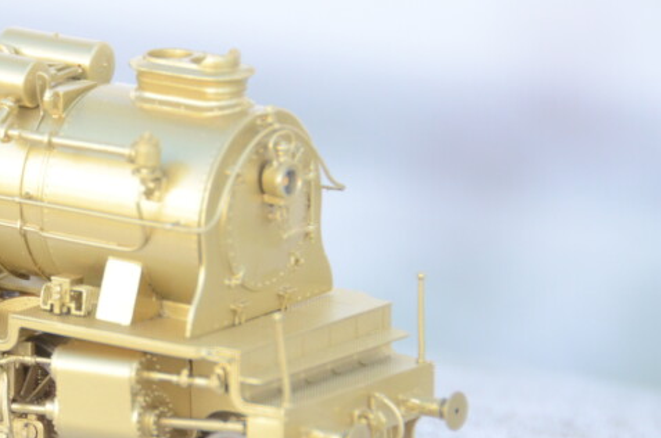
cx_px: -3
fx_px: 11801
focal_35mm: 644
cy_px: 279
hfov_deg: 3.2
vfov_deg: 2.1
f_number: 5.6
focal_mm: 200
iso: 1400
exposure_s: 1/500
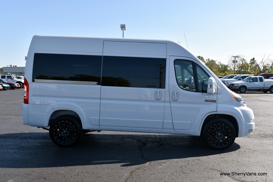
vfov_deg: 36.9
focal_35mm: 36
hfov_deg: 53.1
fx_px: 273
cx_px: 136
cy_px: 91
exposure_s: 1/250
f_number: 8
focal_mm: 24
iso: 250
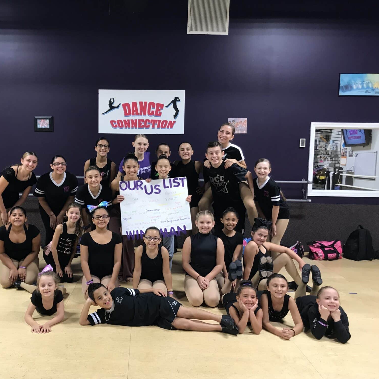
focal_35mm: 34
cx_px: 140
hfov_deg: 48.0
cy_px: 195
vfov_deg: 48.4
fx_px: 421
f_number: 1.8
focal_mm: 3.99
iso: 40
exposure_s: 1/20
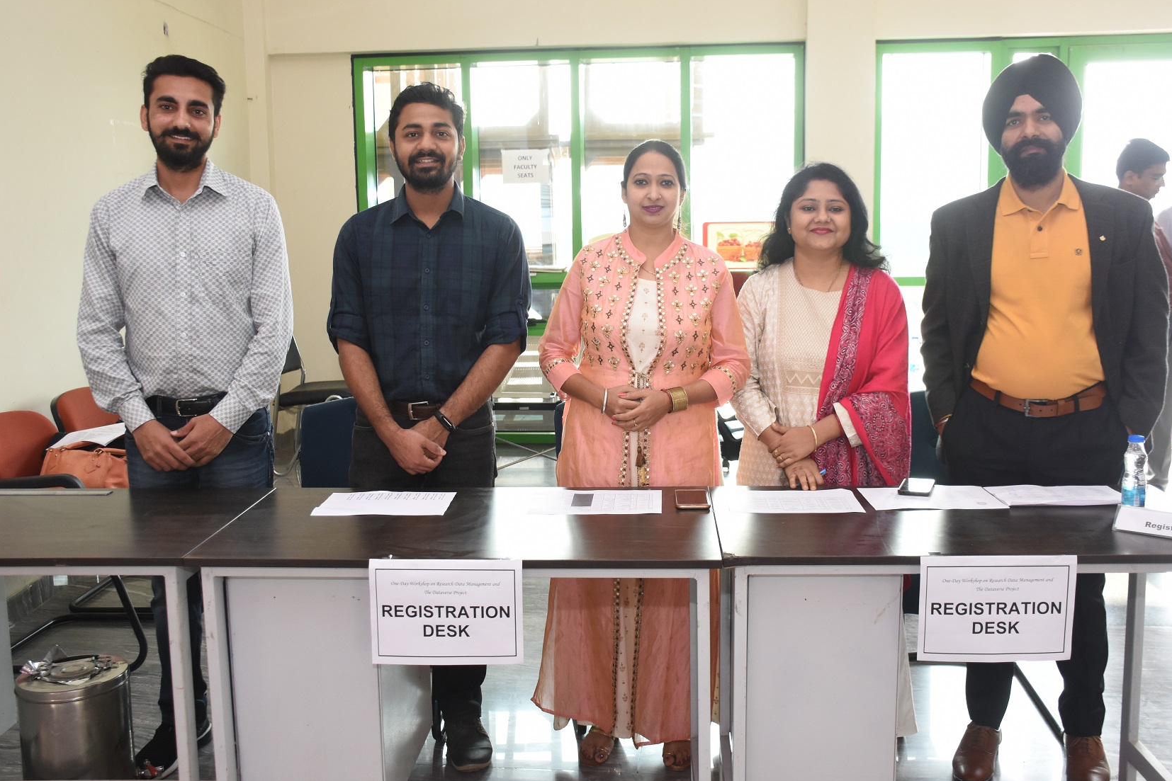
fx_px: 1222
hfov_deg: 51.2
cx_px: 614
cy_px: 387
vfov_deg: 35.5
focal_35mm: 38
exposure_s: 1/160
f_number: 3.8
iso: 800
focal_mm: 23
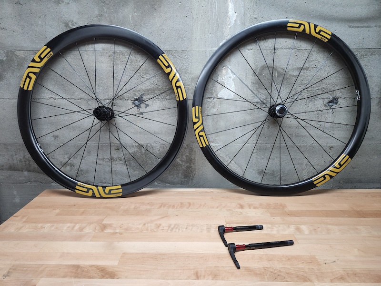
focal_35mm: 23
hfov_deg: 73.9
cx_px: 190
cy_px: 143
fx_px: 253
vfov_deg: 58.9
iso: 400
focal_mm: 5.4
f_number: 1.8
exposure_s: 1/120
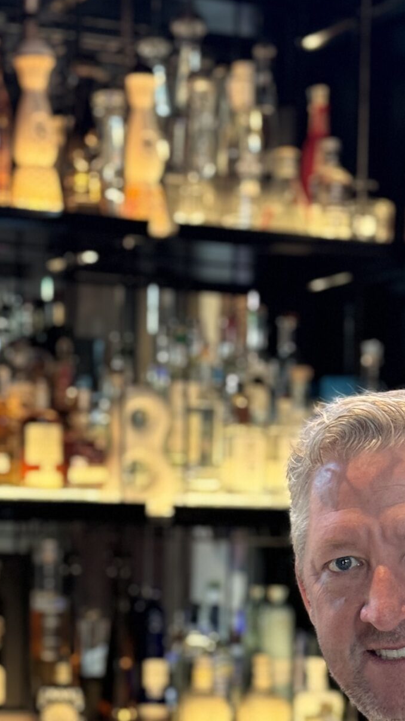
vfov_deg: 18.9
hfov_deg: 10.9
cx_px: 191
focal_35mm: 111
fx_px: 2120
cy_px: 683
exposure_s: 1/40
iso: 250
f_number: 1.78
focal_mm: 6.86
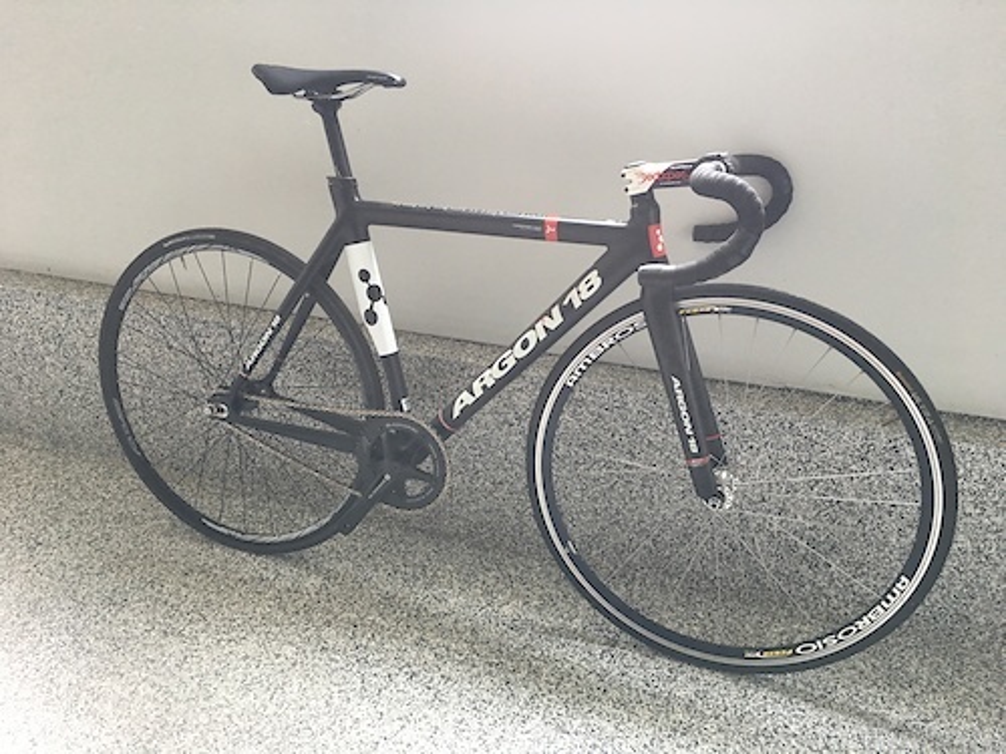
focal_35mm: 29
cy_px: 377
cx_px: 503
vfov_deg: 48.2
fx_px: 843
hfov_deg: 61.7
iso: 100
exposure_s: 1/30
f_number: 2.2
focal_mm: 4.15
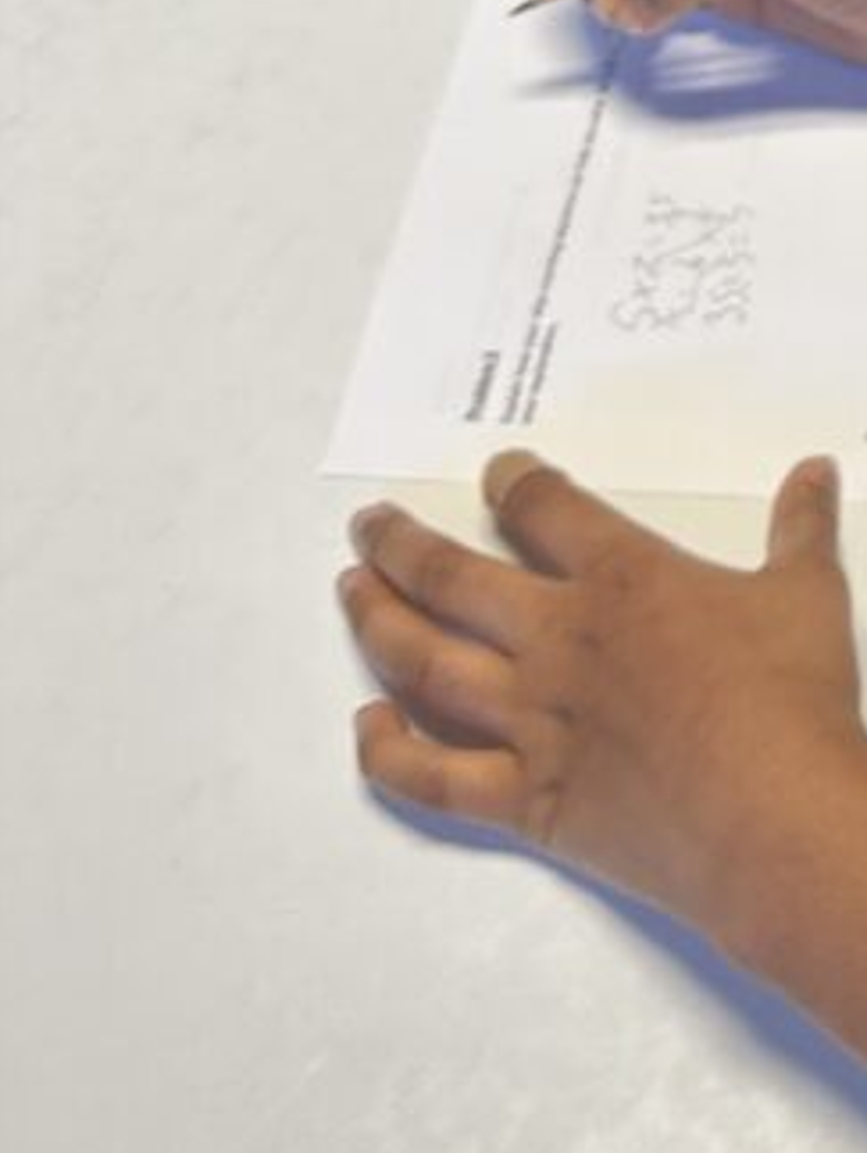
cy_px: -286
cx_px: 1356
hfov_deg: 17.2
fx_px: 2533
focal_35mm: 76
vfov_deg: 23.2
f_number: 1.78
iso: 160
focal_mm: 6.86
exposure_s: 1/120
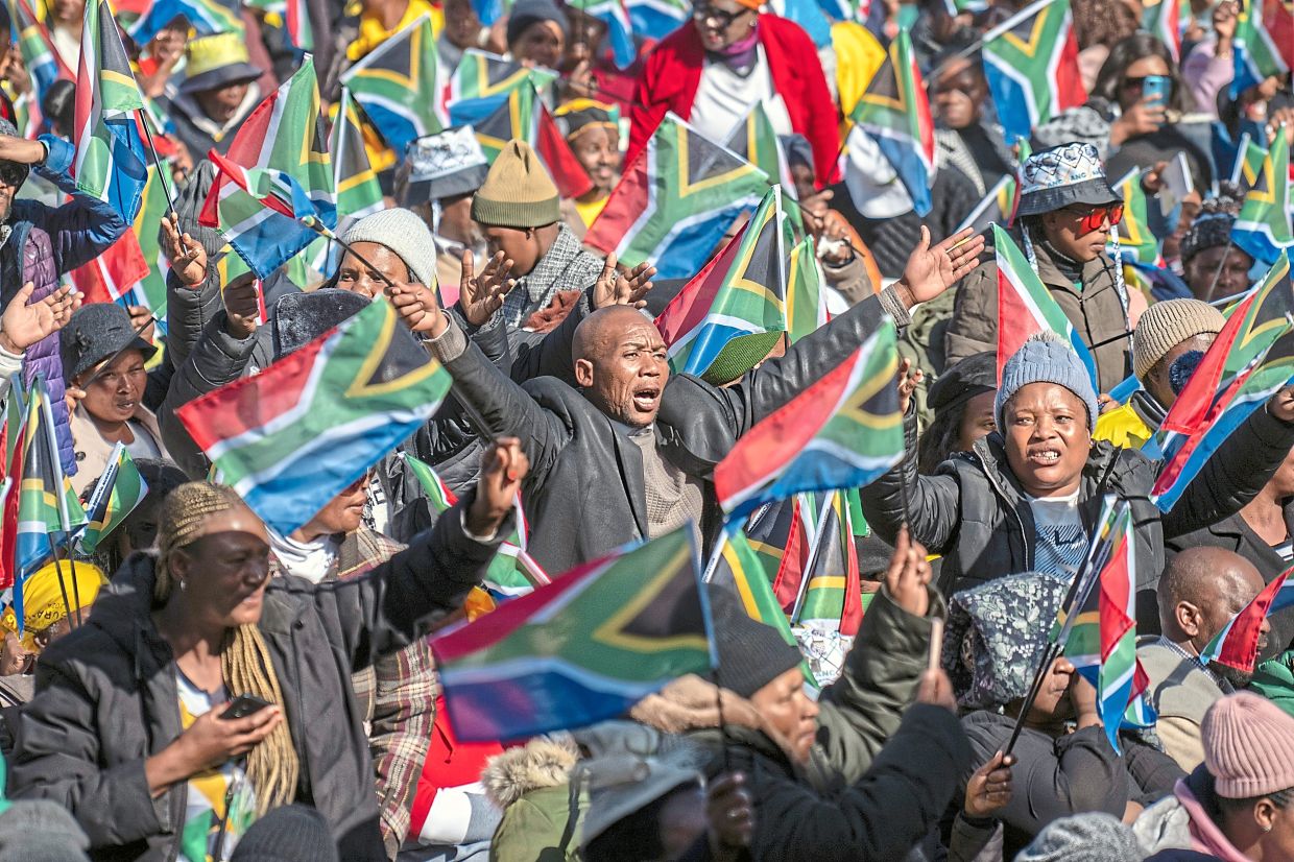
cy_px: 431
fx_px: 10780
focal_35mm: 300
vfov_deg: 4.6
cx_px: 647
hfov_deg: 6.9
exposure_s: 1/2000
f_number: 4
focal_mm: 200
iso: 200
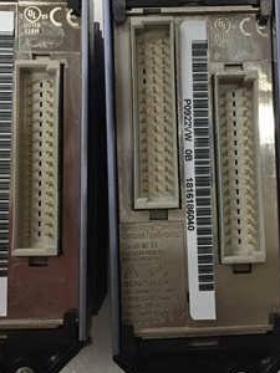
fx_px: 626
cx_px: 183
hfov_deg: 25.1
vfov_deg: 33.2
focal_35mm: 58
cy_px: 159
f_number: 2.2
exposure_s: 1/33
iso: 64
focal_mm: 4.15
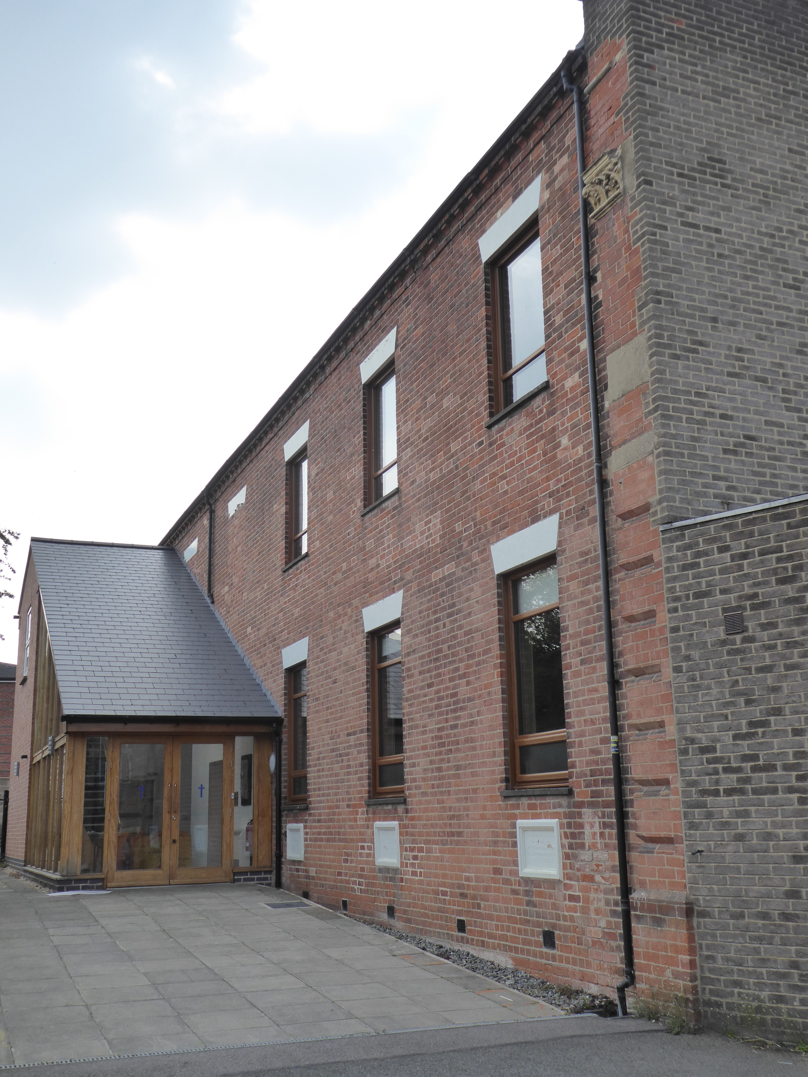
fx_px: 1120
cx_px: 404
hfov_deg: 39.7
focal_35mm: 36
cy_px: 538
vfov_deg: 51.4
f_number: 3.7
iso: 200
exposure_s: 1/640
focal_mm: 6.3
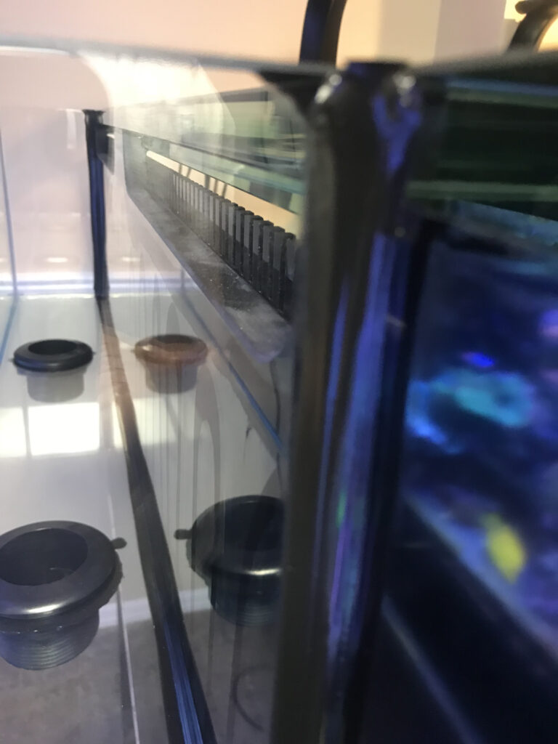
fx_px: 602
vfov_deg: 63.4
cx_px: 279
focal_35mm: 28
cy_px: 372
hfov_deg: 49.7
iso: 100
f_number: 1.8
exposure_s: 1/9
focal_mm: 3.99
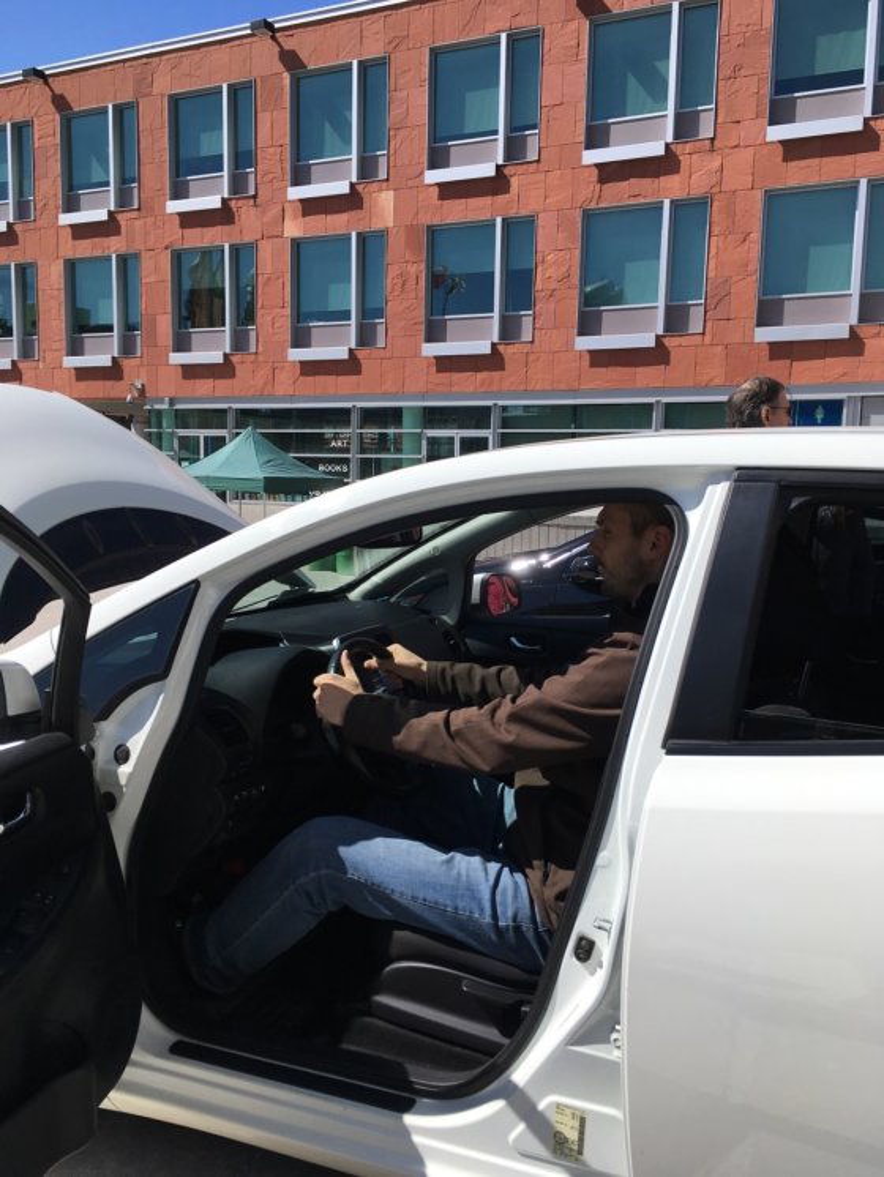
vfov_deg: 61.6
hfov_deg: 48.3
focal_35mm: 29
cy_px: 588
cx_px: 442
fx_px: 987
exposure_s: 1/1972
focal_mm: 4.15
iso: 25
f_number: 2.2
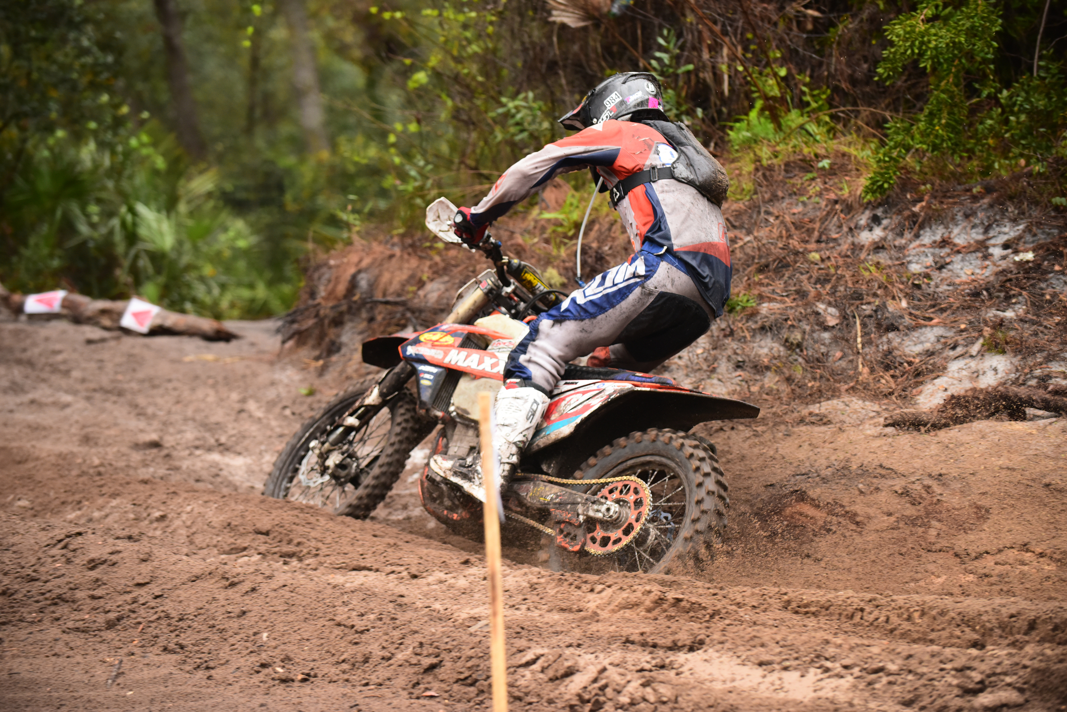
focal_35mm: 116
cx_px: 534
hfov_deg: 17.6
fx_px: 3439
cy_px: 356
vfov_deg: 11.8
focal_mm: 116
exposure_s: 1/1000
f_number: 3.2
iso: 1600
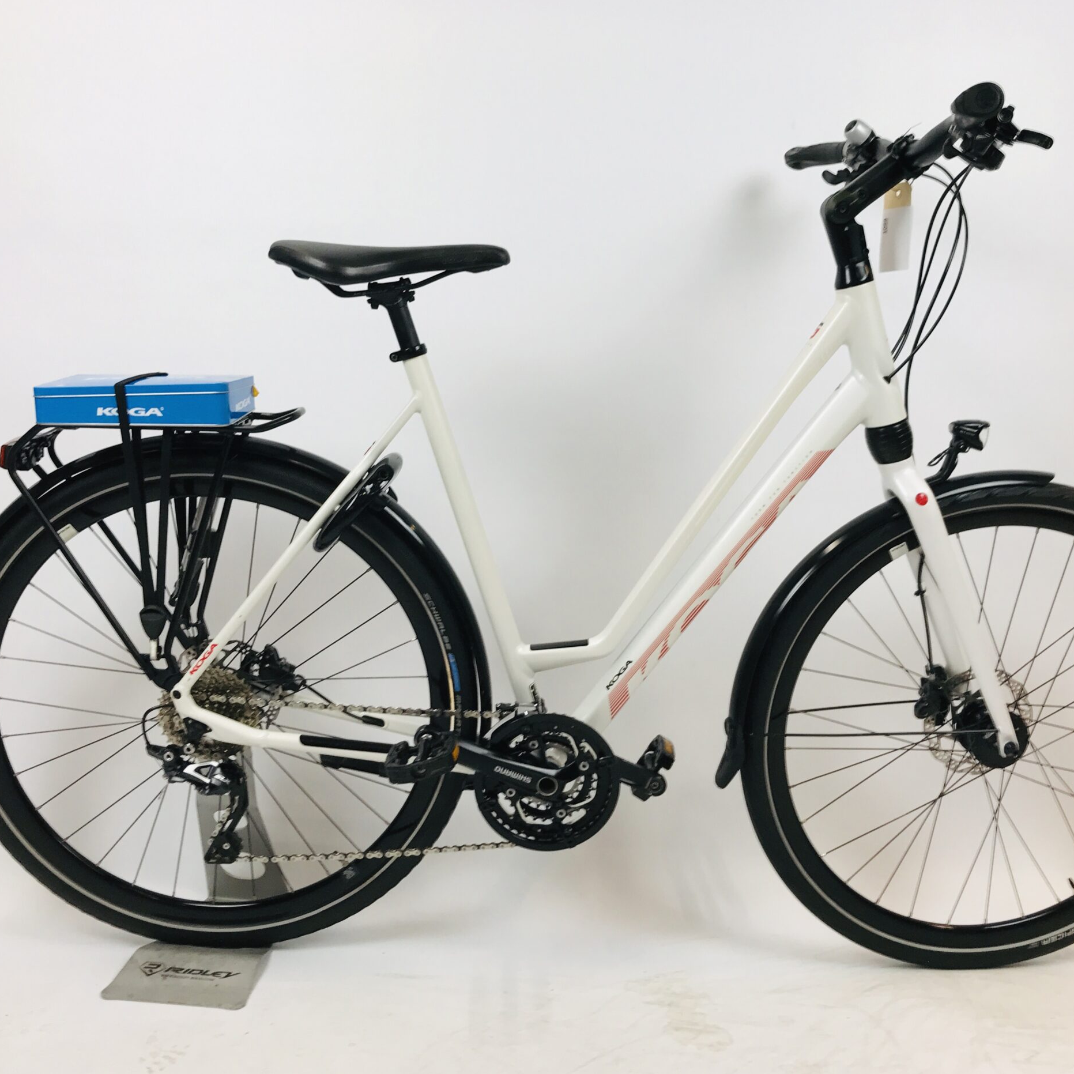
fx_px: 1193
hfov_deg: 48.4
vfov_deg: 48.4
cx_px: 593
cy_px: 523
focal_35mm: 34
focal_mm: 3.99
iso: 32
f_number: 1.8
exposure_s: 1/50
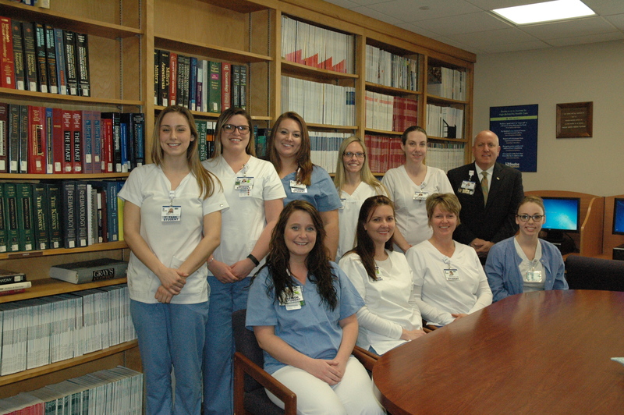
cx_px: 312
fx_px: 623
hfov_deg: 53.2
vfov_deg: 36.8
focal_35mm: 36
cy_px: 208
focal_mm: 24
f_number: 5
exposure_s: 1/200
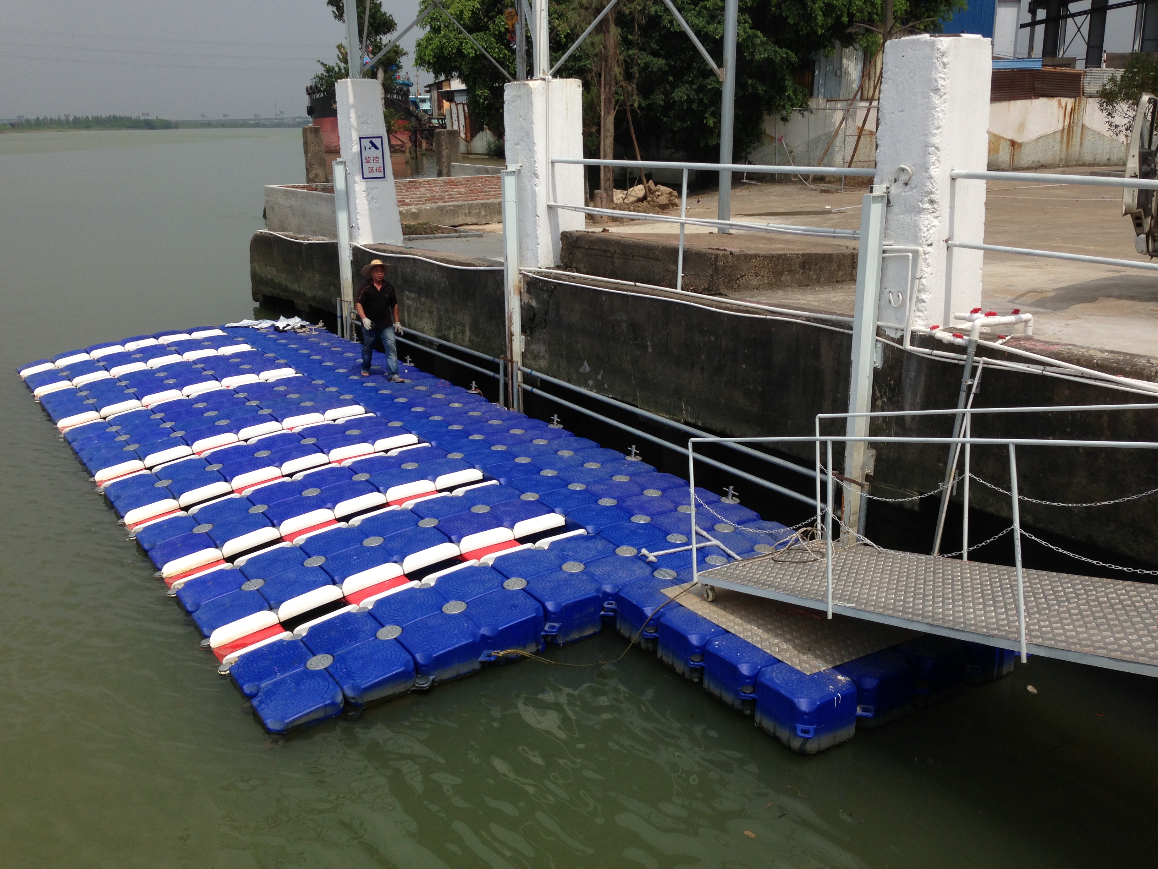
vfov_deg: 42.9
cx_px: 579
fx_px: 1104
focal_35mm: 33
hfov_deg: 55.4
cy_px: 434
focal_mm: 4.13
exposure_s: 1/2008
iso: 50
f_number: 2.4
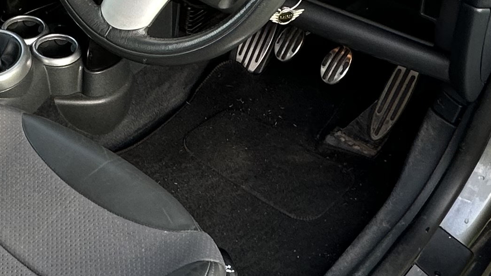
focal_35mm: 59
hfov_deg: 34.4
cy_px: 139
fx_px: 768
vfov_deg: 20.4
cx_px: 97
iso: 80
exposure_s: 1/99
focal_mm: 2.22
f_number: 2.2
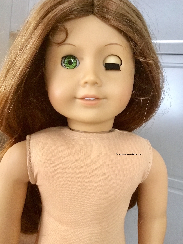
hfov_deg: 45.4
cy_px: 122
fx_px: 219
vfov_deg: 58.4
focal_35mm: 31
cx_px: 92
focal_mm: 3.3
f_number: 2.4
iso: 320
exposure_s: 1/15
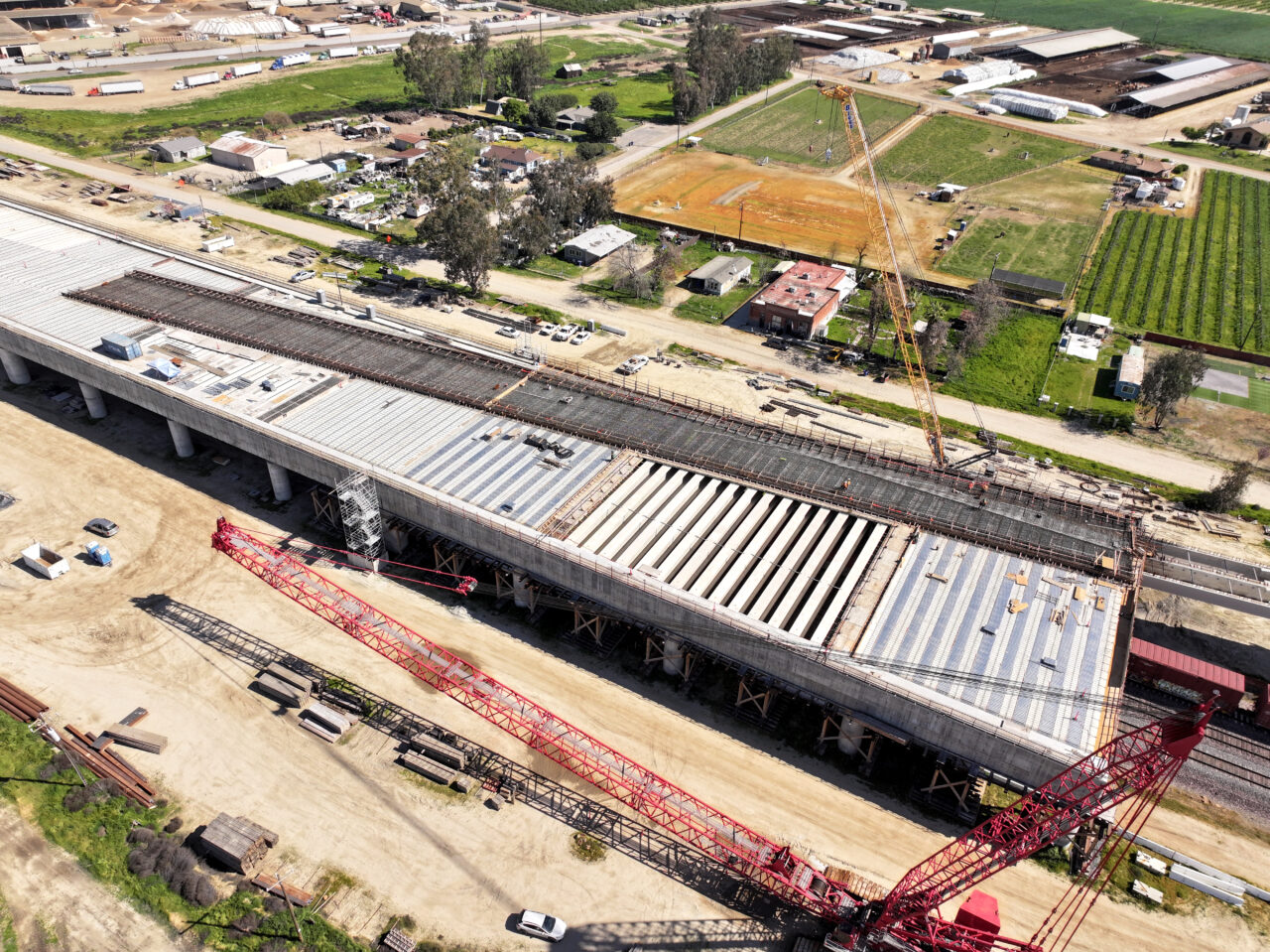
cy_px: 476
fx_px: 880
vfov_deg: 56.8
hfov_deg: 71.6
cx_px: 635
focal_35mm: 24
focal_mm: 12.29
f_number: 2.8
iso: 100
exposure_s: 1/1600
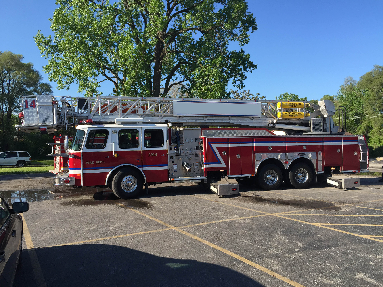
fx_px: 321
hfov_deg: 61.7
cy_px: 144
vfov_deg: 48.2
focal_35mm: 29
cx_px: 192
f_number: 2.2
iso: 32
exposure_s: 1/1099
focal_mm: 4.15
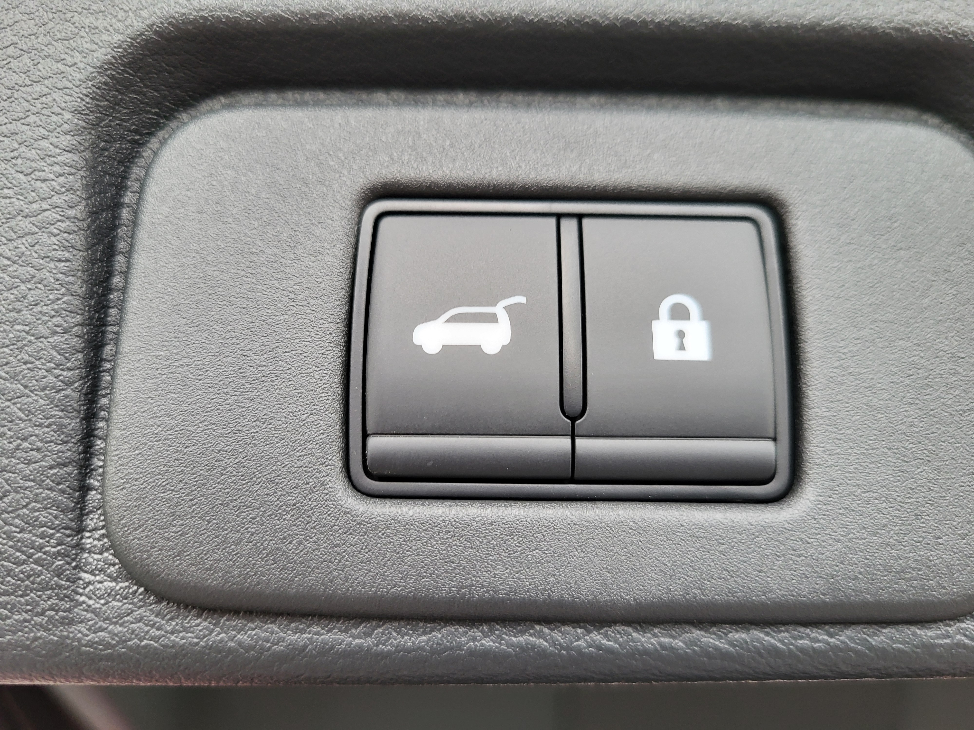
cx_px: 487
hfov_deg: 67.3
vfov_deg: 53.1
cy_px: 365
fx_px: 732
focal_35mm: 26
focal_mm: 5.4
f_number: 1.8
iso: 160
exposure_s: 1/120
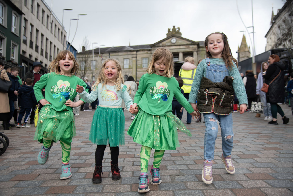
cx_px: 146
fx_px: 252
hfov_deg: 60.3
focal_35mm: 31
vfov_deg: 42.4
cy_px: 98
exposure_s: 1/800
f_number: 4
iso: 400
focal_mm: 31
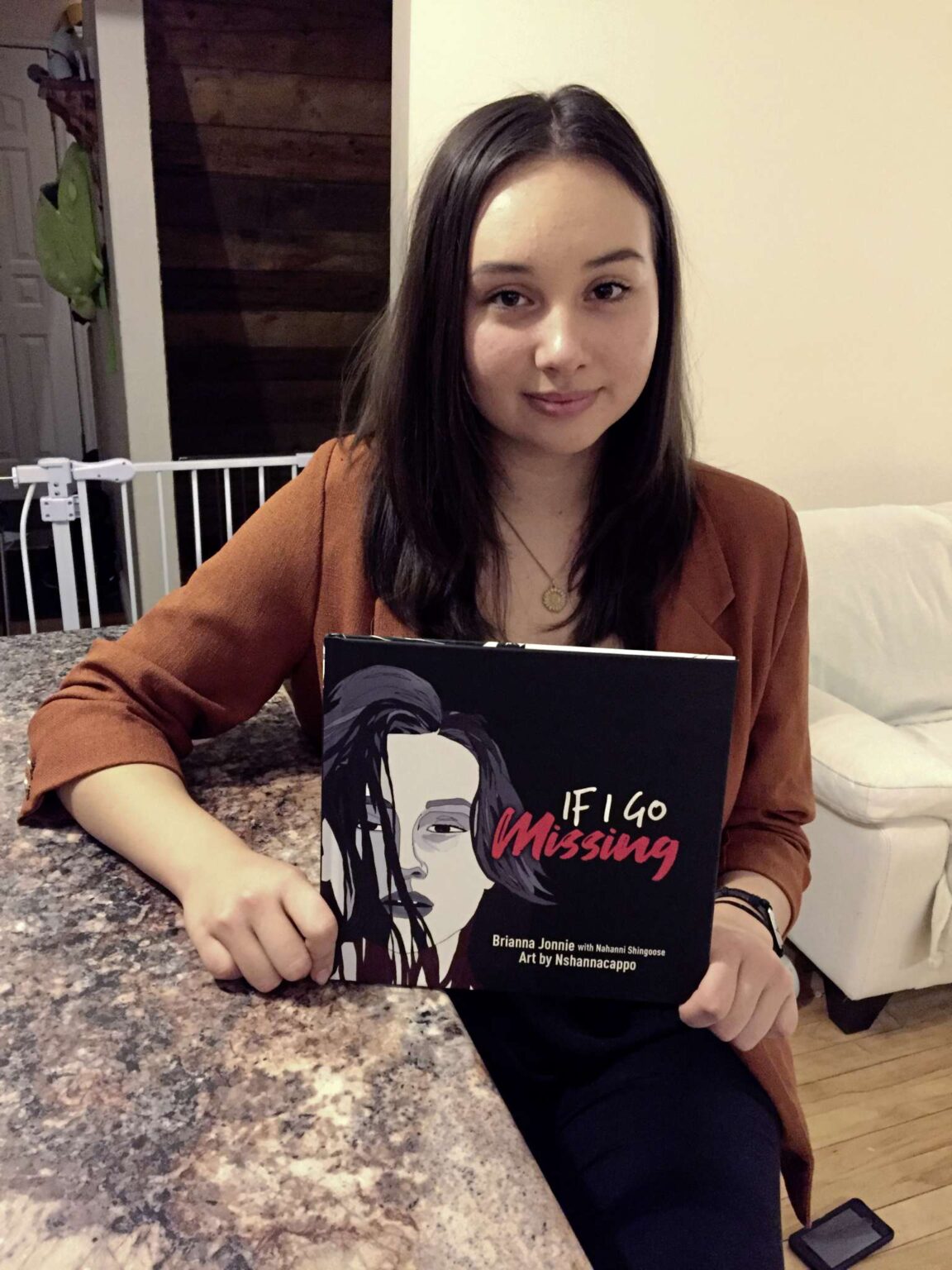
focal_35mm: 29
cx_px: 476
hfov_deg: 48.2
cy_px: 635
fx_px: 1063
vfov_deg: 61.7
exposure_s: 1/15
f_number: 2.2
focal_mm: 4.15
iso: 400
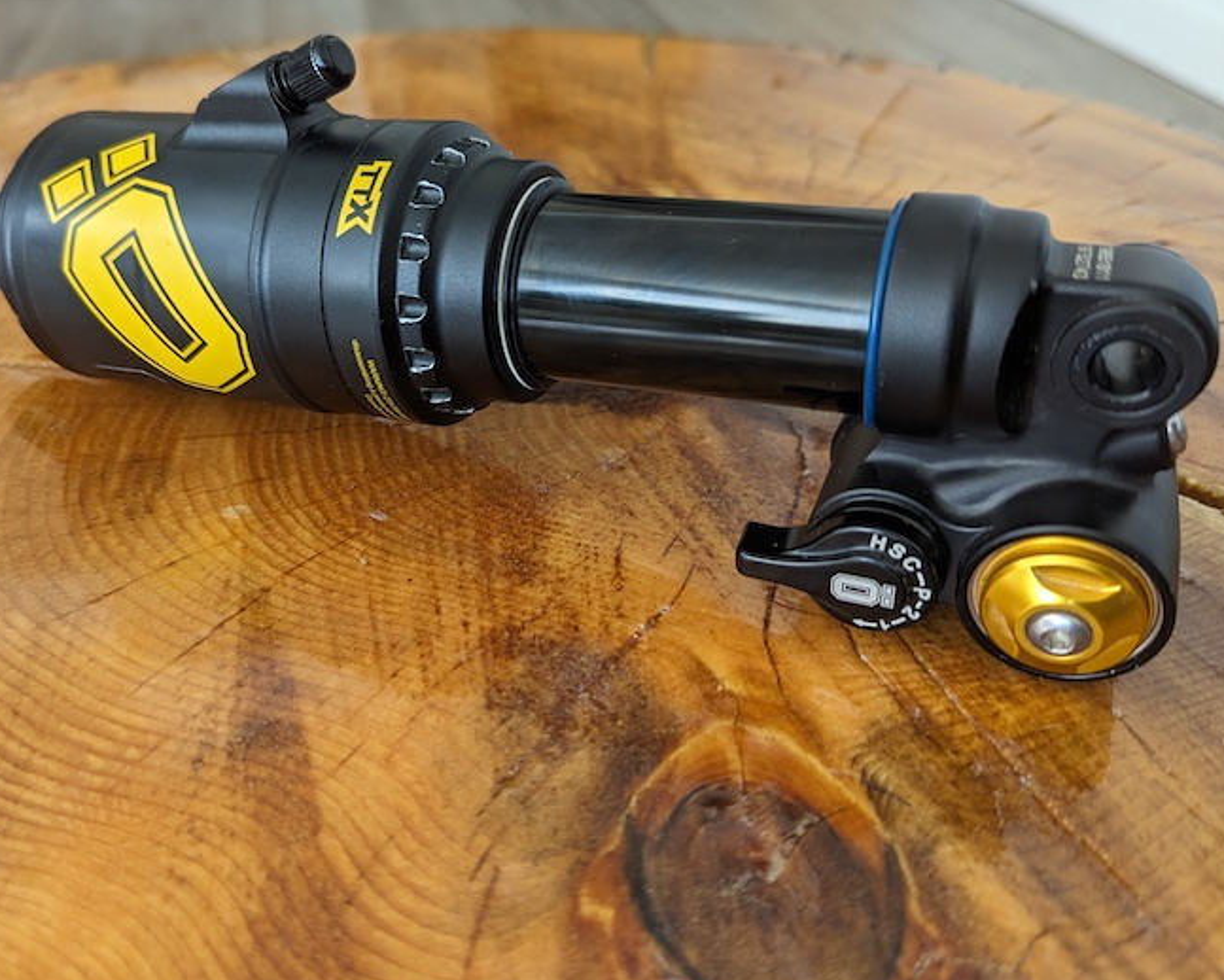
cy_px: 467
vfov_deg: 50.0
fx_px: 1051
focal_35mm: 29
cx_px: 520
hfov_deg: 60.1
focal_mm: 6.81
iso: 175
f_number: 1.85
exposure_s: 1/94.7
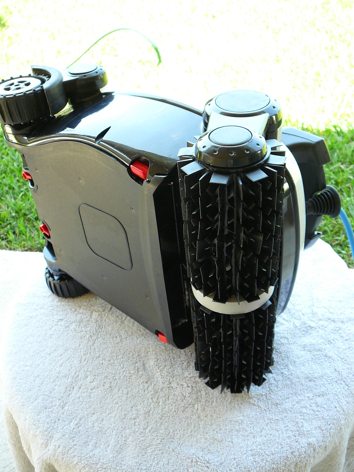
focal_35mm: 35
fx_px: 477
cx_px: 177
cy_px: 236
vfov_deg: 52.6
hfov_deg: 40.7
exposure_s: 1/60
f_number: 2.8
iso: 100
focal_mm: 5.2
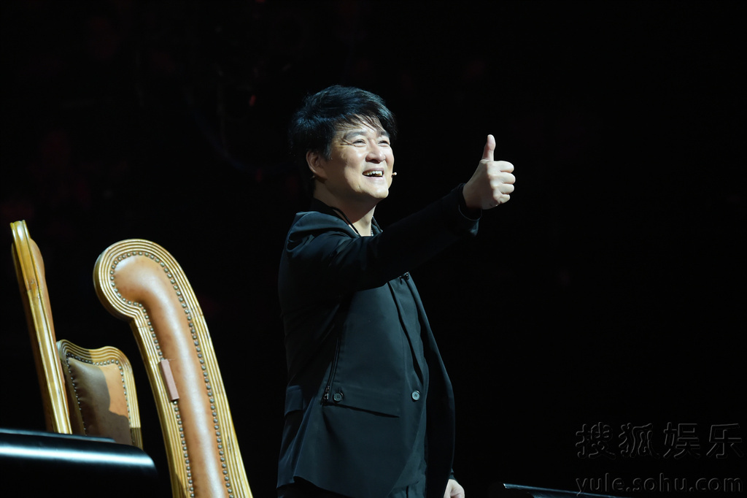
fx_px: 4978
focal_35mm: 240
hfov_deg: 8.6
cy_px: 249
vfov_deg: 5.7
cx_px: 374
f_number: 5.3
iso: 5000
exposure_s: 1/200
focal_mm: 240
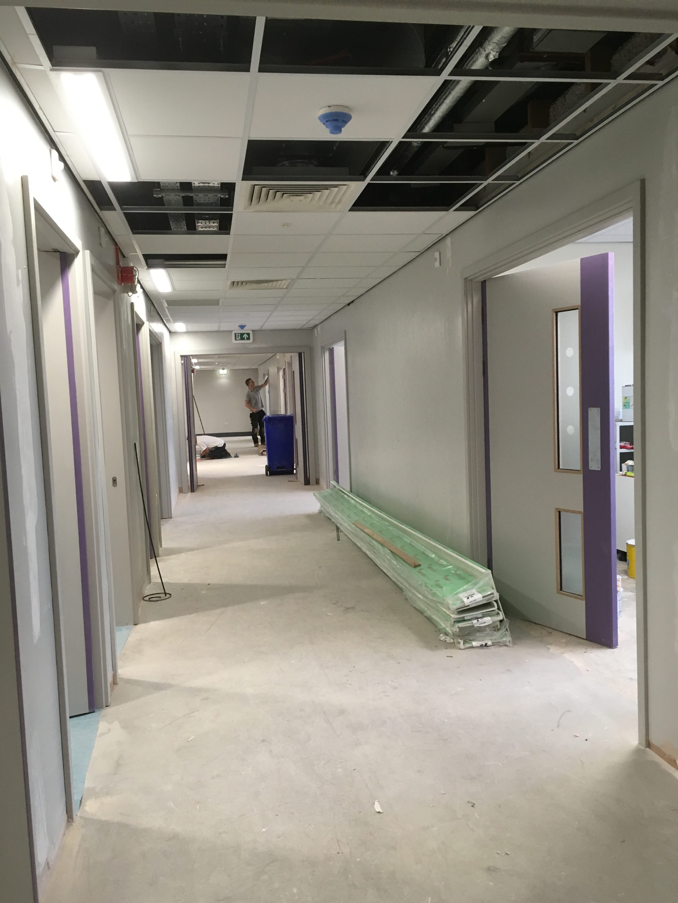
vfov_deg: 61.7
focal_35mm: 29
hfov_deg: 48.2
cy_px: 452
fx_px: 757
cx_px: 339
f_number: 2.2
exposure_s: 1/33
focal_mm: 4.15
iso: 125
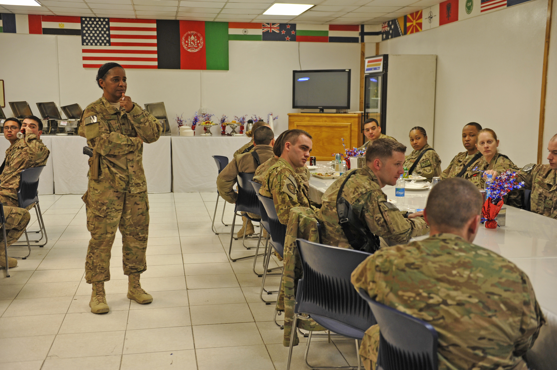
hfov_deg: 44.5
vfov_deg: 30.5
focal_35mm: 44
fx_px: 680
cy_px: 185
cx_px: 278
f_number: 3.5
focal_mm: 44
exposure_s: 1/100
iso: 800
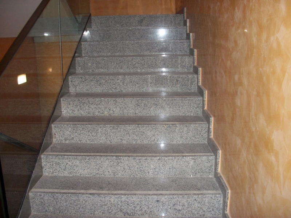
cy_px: 109
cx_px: 146
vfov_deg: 40.7
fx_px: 294
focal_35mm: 35
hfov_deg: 52.6
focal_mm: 6.3
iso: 160
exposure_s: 1/30
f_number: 3.1
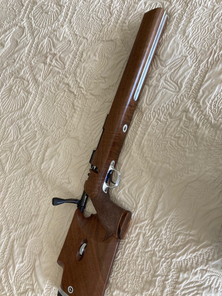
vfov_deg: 63.4
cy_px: 148
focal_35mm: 28
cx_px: 111
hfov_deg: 49.7
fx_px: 239
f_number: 1.8
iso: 80
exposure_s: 1/104
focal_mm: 3.99
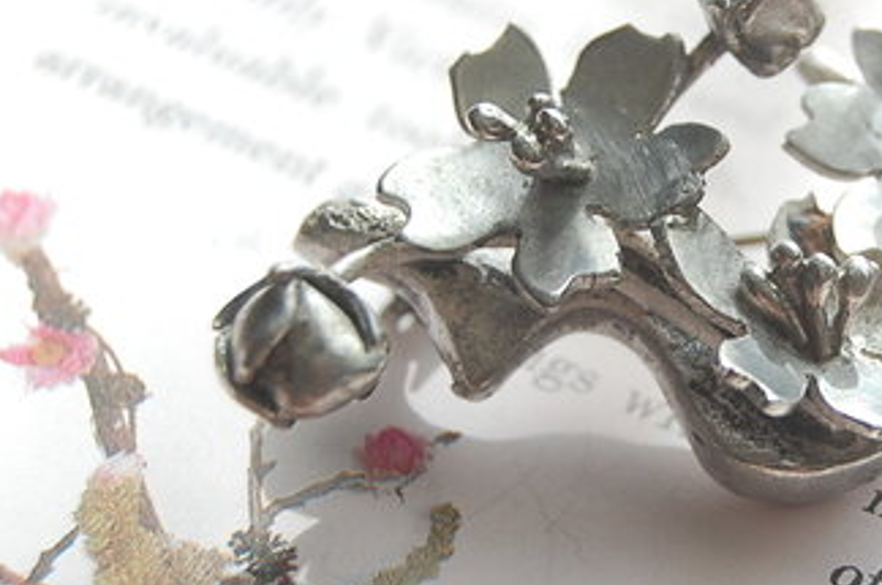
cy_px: 284
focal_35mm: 154
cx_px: 779
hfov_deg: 13.2
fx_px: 3767
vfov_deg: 8.9
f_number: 5.6
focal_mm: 52
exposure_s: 1/160
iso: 200
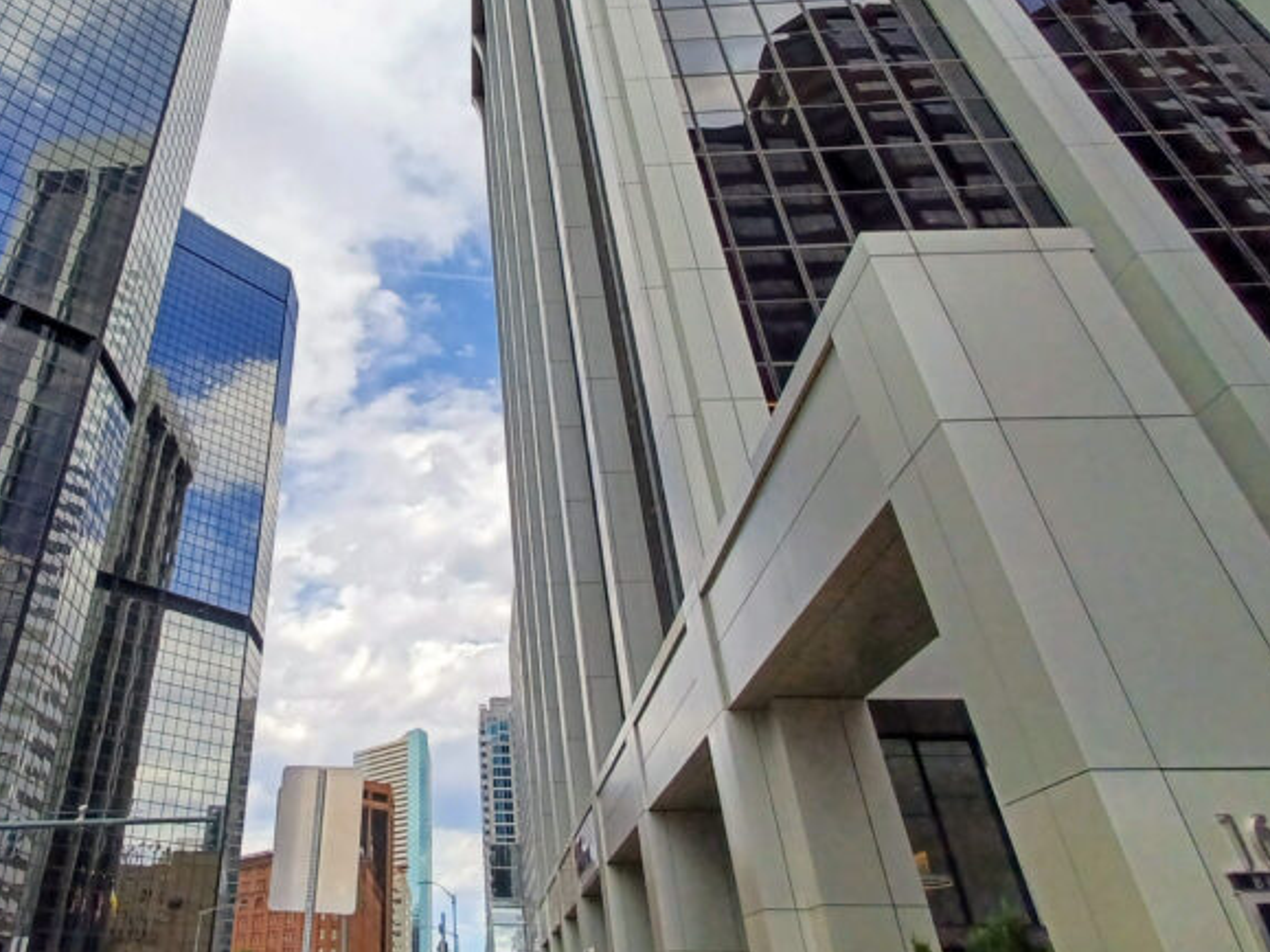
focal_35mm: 23
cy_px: 342
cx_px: 388
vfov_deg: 57.9
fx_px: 844
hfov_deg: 71.0
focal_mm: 1.42
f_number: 2.2
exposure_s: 1/1992
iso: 40
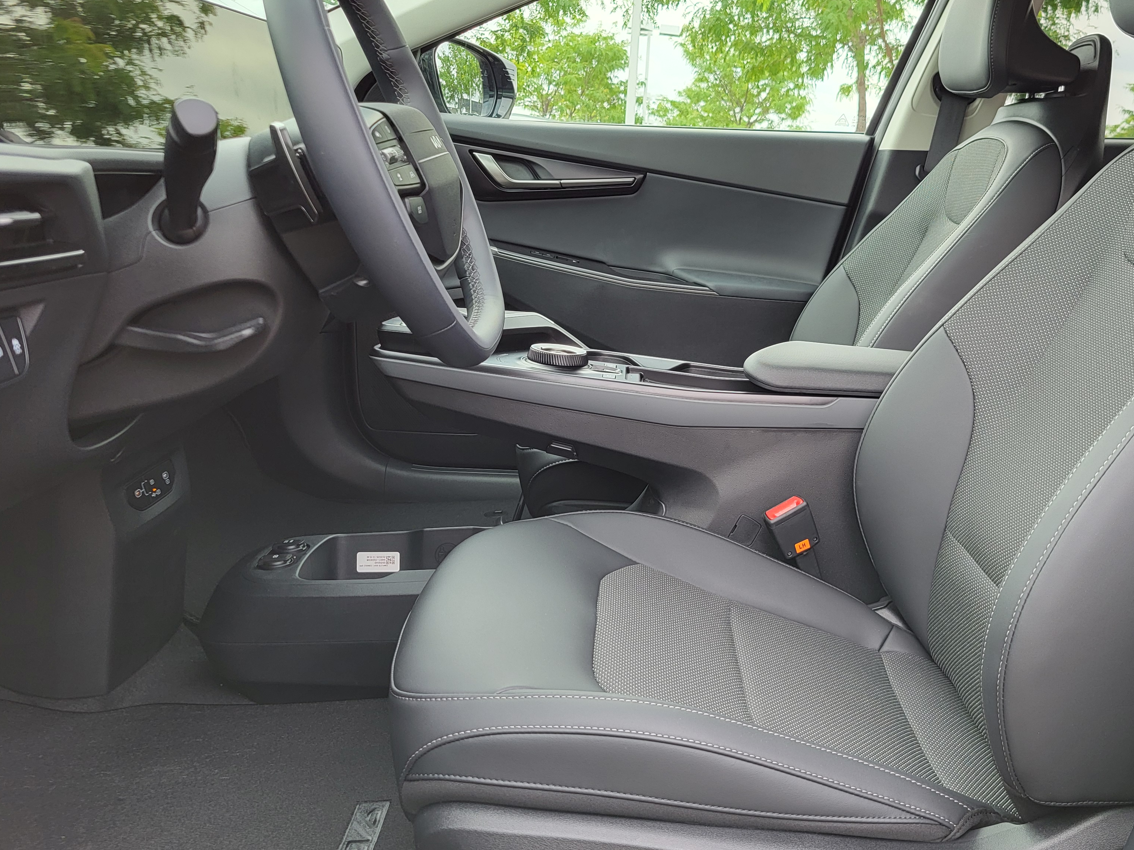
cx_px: 731
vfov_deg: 41.8
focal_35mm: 34
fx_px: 1114
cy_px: 410
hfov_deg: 53.2
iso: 40
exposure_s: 1/137
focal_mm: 5.4
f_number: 1.8
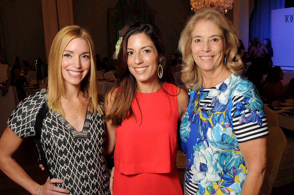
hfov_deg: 55.2
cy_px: 98
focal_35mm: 34
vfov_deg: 38.3
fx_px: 281
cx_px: 147
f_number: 7.1
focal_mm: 23
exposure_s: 1/30
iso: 500
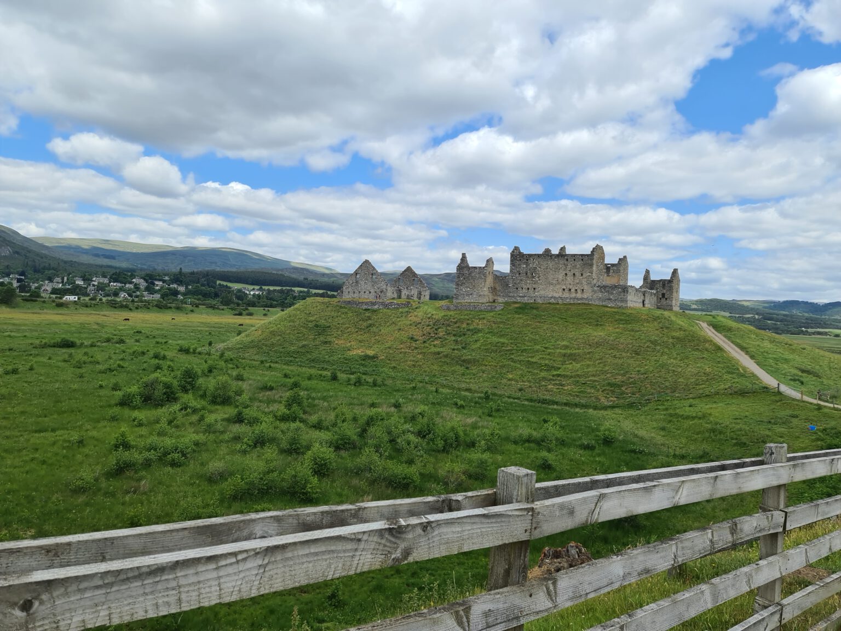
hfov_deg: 69.4
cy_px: 316
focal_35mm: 25
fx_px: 607
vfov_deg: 54.9
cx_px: 420
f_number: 1.8
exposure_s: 1/932
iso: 50
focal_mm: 7
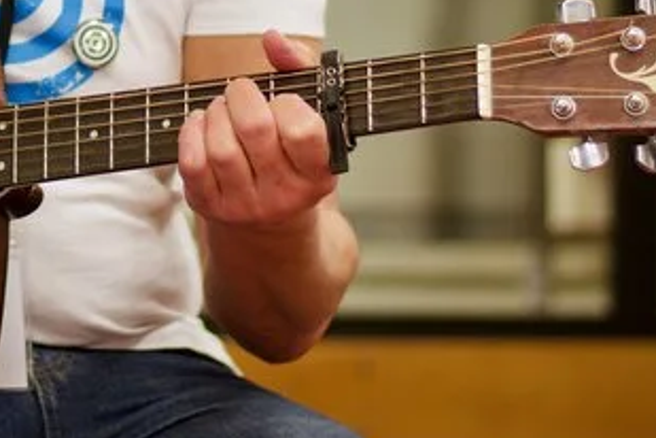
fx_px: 4409
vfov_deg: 5.6
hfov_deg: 8.5
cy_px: -157
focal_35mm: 242
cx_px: 16
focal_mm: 50
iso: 110
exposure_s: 1/80
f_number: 1.8
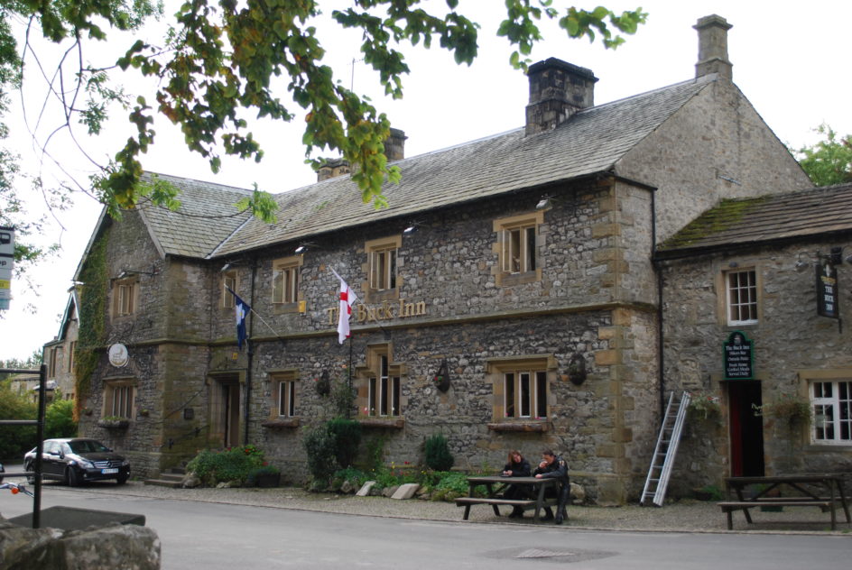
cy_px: 285
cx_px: 426
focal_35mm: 42
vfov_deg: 32.0
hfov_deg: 46.3
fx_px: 995
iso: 100
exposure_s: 1/125
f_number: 4.5
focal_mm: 28
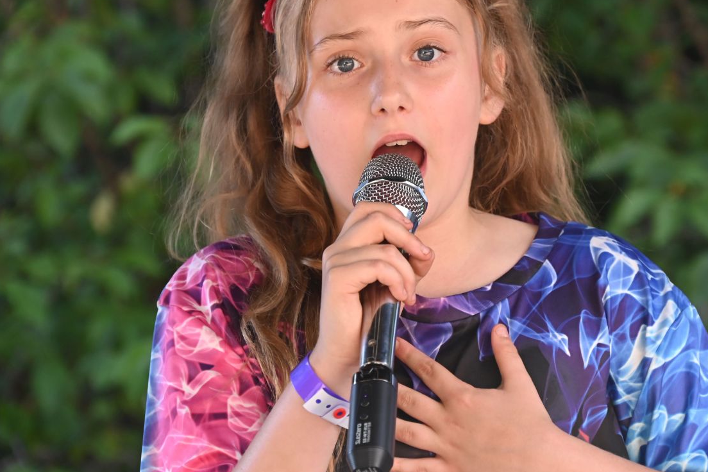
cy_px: 181
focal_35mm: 197
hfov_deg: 10.4
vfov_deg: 7.0
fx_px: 3874
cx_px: 408
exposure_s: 1/320
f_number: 6.3
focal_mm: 145
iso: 1250
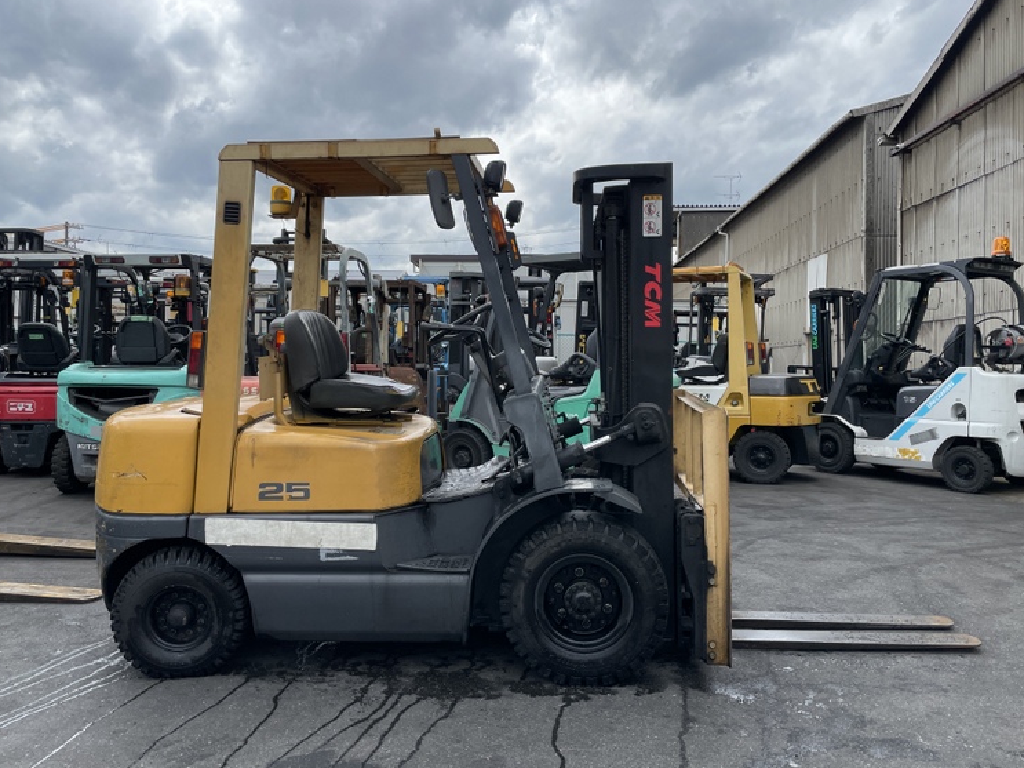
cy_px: 382
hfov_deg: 63.5
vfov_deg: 49.7
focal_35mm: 28
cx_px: 514
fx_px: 828
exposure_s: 1/2132
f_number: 1.6
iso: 32
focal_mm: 4.2
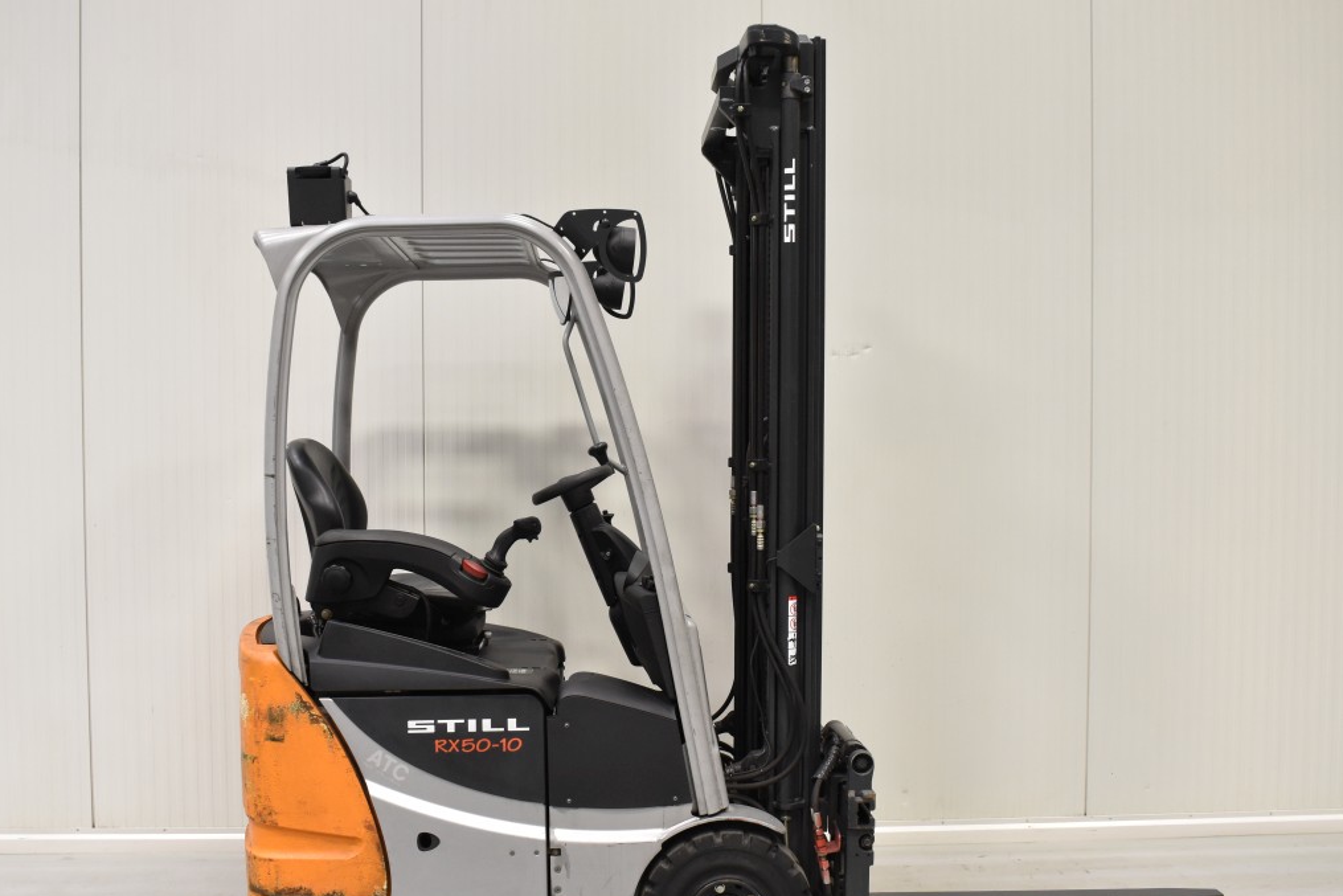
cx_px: 631
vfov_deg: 34.2
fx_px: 1455
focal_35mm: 39
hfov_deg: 49.5
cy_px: 508
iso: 1250
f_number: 5.6
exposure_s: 1/40
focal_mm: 22
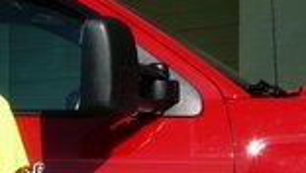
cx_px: -71
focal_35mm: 155
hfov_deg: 13.4
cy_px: 159
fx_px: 1259
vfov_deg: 7.8
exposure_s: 1/400
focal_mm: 6
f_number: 7.1
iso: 100
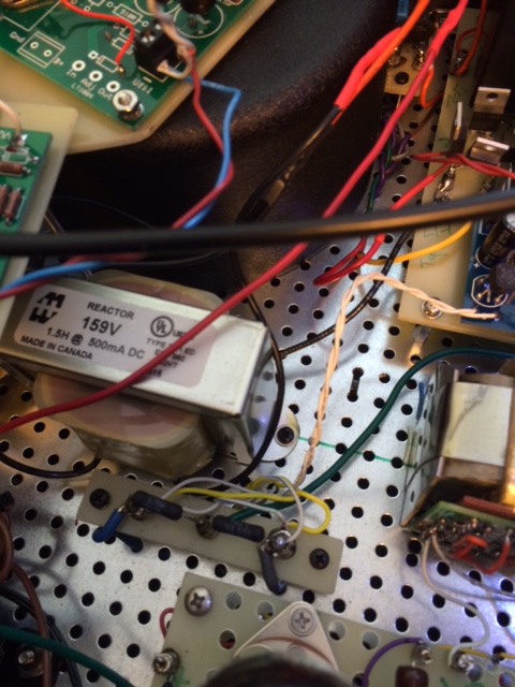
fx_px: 575
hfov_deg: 48.2
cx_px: 258
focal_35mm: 29
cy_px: 344
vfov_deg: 61.7
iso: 80
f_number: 2.2
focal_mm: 4.15
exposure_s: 1/30
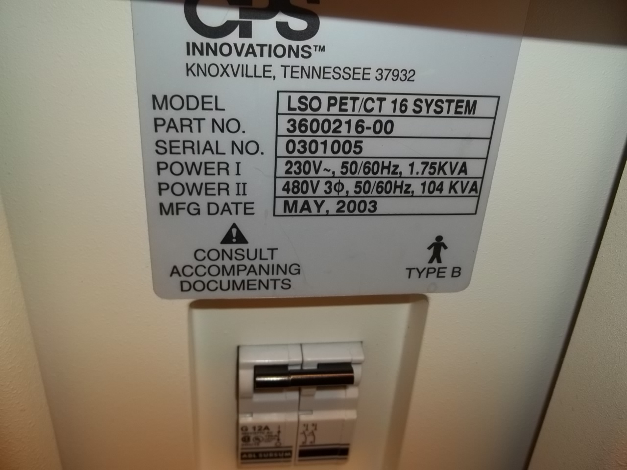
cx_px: 314
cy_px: 235
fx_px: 598
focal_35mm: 33
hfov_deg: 55.4
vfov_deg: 42.9
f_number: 3.3
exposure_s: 1/30
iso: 64
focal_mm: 5.9
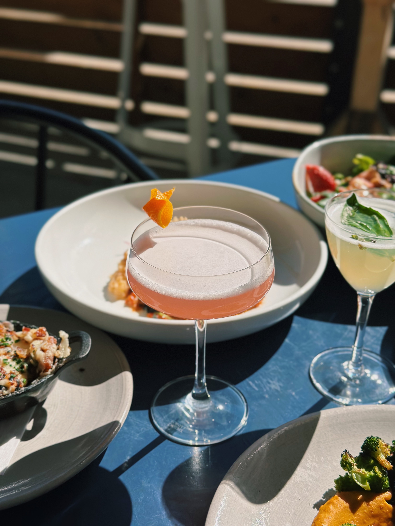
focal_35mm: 48
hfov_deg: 30.3
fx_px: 730
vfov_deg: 39.7
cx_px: 198
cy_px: 263
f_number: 1.78
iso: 100
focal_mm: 6.86
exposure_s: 1/13699
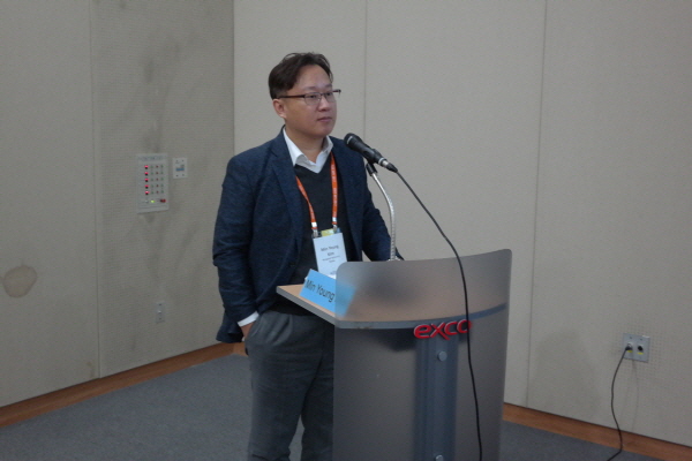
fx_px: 826
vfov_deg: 31.2
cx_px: 346
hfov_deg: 45.4
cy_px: 230
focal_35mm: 43
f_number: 4
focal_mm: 28
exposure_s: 1/25
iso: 3200
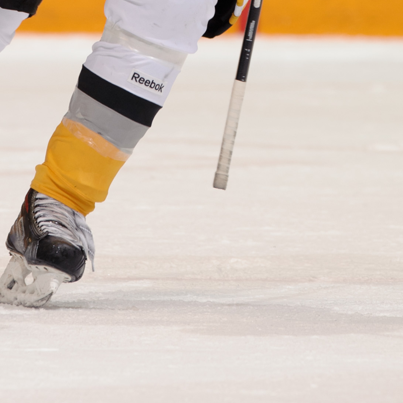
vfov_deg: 1.8
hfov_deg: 1.8
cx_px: 219
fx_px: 13092
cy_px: -249
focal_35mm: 994
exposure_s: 1/250
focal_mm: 300
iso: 400
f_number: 5.6
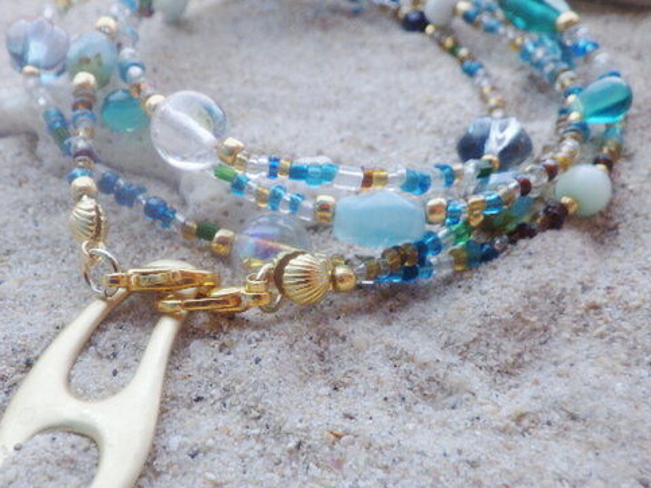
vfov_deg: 32.1
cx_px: 249
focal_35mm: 45
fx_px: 846
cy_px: 277
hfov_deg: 41.8
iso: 125
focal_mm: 6.1
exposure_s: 1/160
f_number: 3.8
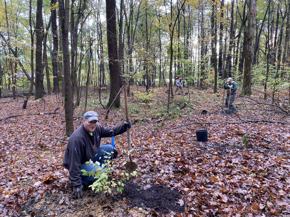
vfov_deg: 53.1
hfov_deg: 67.3
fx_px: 218
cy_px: 108
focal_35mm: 26
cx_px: 145
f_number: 1.8
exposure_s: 1/121
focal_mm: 4.25
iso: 100
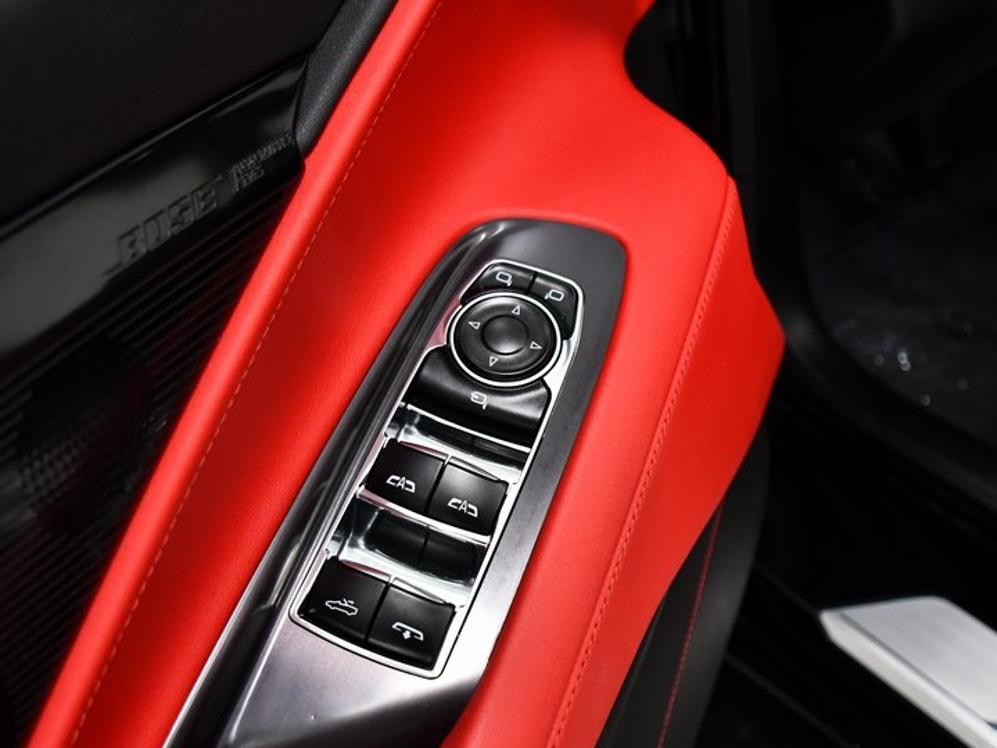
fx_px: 1065
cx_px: 452
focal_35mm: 37
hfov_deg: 50.1
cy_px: 434
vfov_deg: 38.6
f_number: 3.5
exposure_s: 1/125
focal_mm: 18
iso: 1400
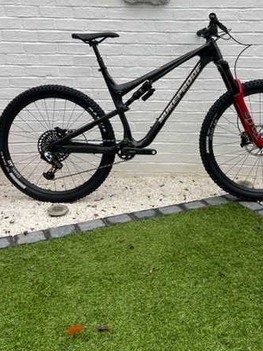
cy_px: 142
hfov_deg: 38.5
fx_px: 375
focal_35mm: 37
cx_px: 151
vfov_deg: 49.9
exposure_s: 1/646
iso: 50
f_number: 1.5
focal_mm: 5.7
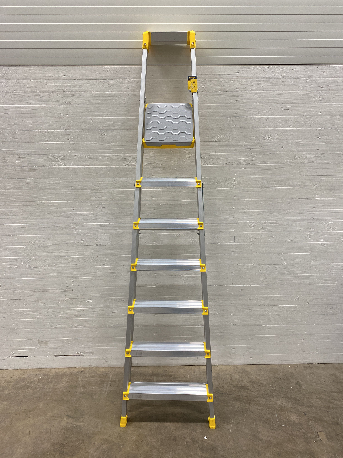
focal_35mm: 26
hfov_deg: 53.1
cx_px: 172
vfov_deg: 67.3
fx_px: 344
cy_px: 229
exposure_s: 1/121
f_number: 1.8
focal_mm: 4.25
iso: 125
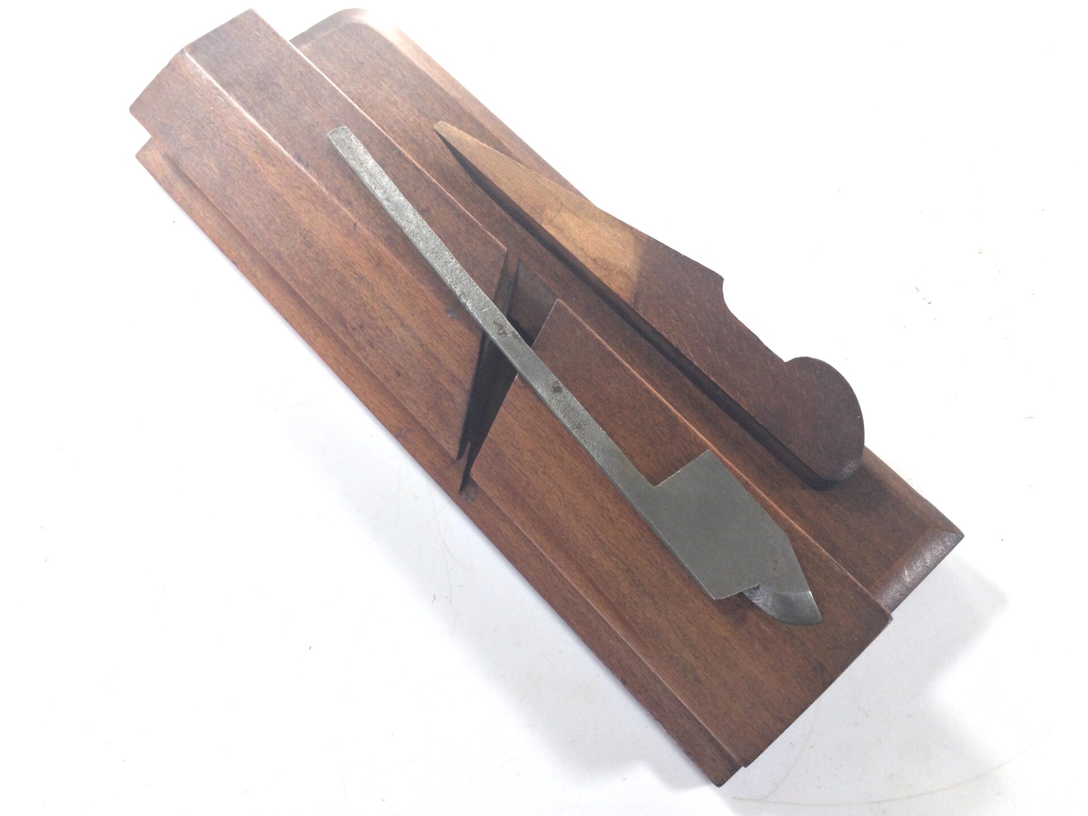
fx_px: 974
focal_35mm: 31
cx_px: 544
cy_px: 408
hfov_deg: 58.4
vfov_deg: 45.4
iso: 40
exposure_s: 1/100
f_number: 2.4
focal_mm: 3.3
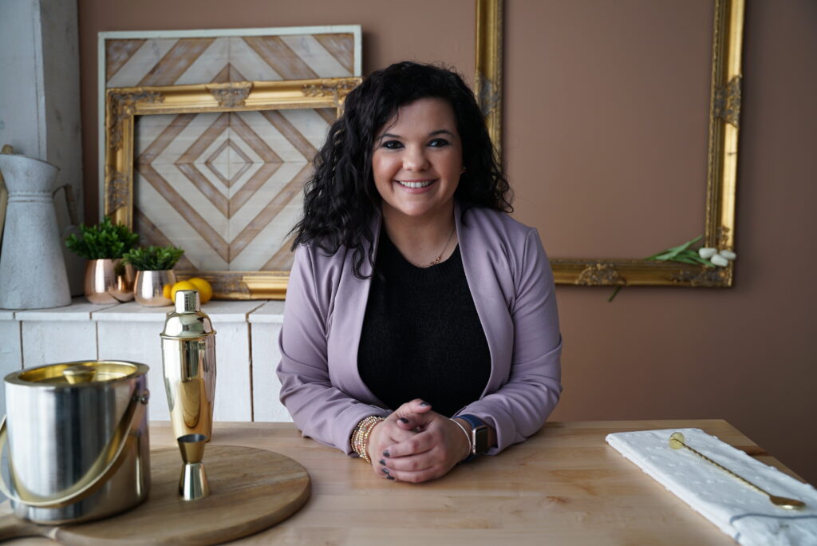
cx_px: 408
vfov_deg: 41.6
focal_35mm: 32
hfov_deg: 59.3
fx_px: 718
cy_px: 273
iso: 160
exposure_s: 1/100
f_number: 3.2
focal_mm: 31.6
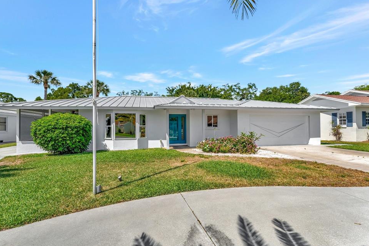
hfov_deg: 100.3
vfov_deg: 77.2
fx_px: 154
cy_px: 129
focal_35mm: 15
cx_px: 175
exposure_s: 1/3200
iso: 800
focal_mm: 14
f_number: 8
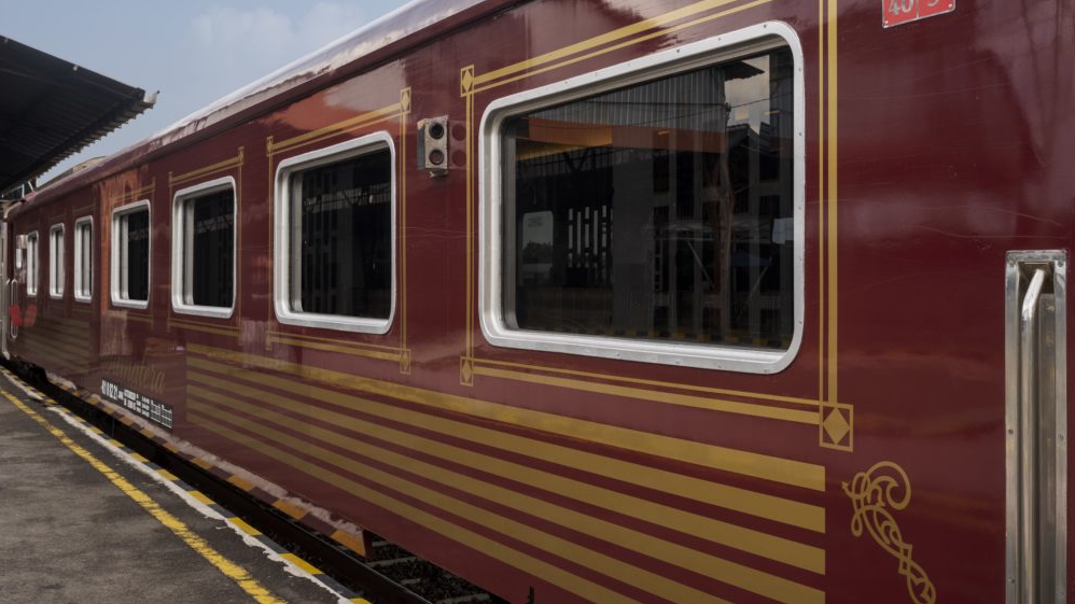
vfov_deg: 31.1
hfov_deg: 52.8
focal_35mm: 38
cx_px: 545
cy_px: 266
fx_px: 1083
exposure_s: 1/40
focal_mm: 42.5
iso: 400
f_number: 14
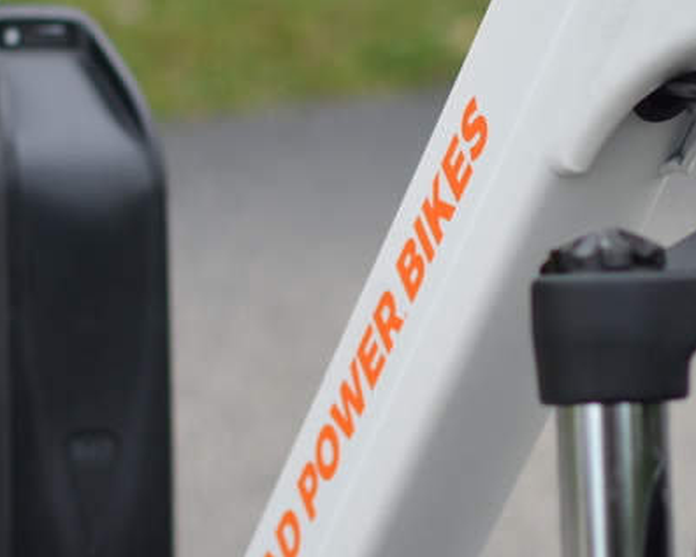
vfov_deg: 8.9
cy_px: 150
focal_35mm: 174
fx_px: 3578
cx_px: 453
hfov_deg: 11.1
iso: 250
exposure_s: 1/1600
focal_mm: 35
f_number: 1.8
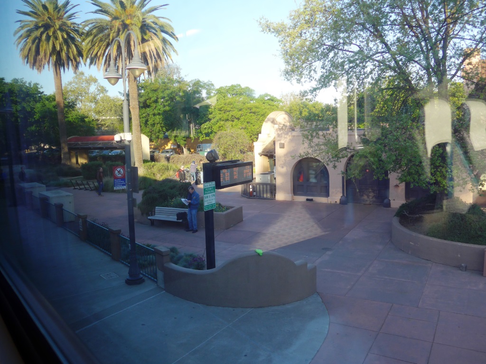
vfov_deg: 48.2
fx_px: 407
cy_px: 182
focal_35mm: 29
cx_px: 243
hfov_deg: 61.7
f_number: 2.5
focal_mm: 6
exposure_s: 1/100
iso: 80
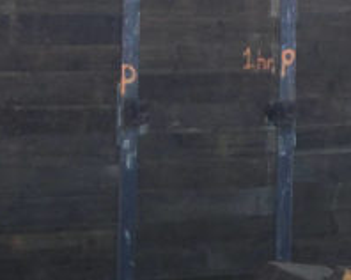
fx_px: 1692
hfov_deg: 11.6
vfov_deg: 9.5
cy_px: 146
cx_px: -55
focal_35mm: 163
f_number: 2.2
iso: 32
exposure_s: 1/455
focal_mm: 4.2
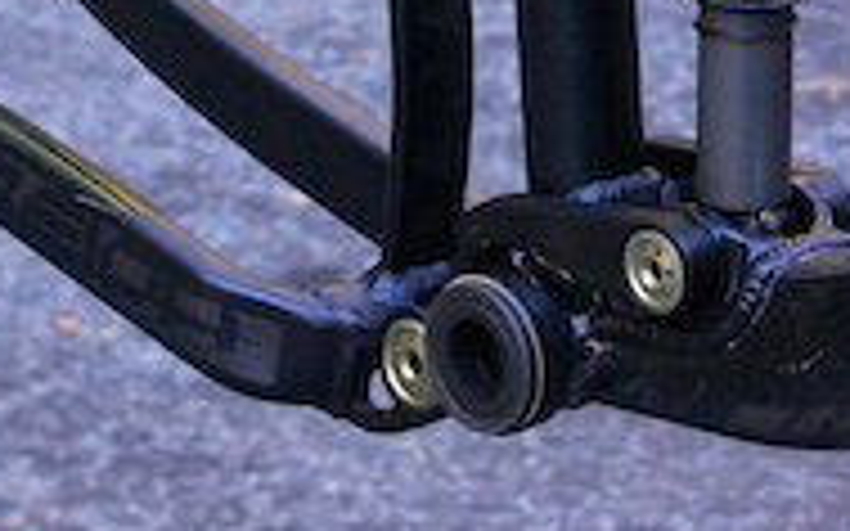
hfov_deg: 7.5
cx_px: 765
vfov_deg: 4.6
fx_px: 6442
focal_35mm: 278
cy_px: -544
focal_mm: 43
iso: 800
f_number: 6.7
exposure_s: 1/60
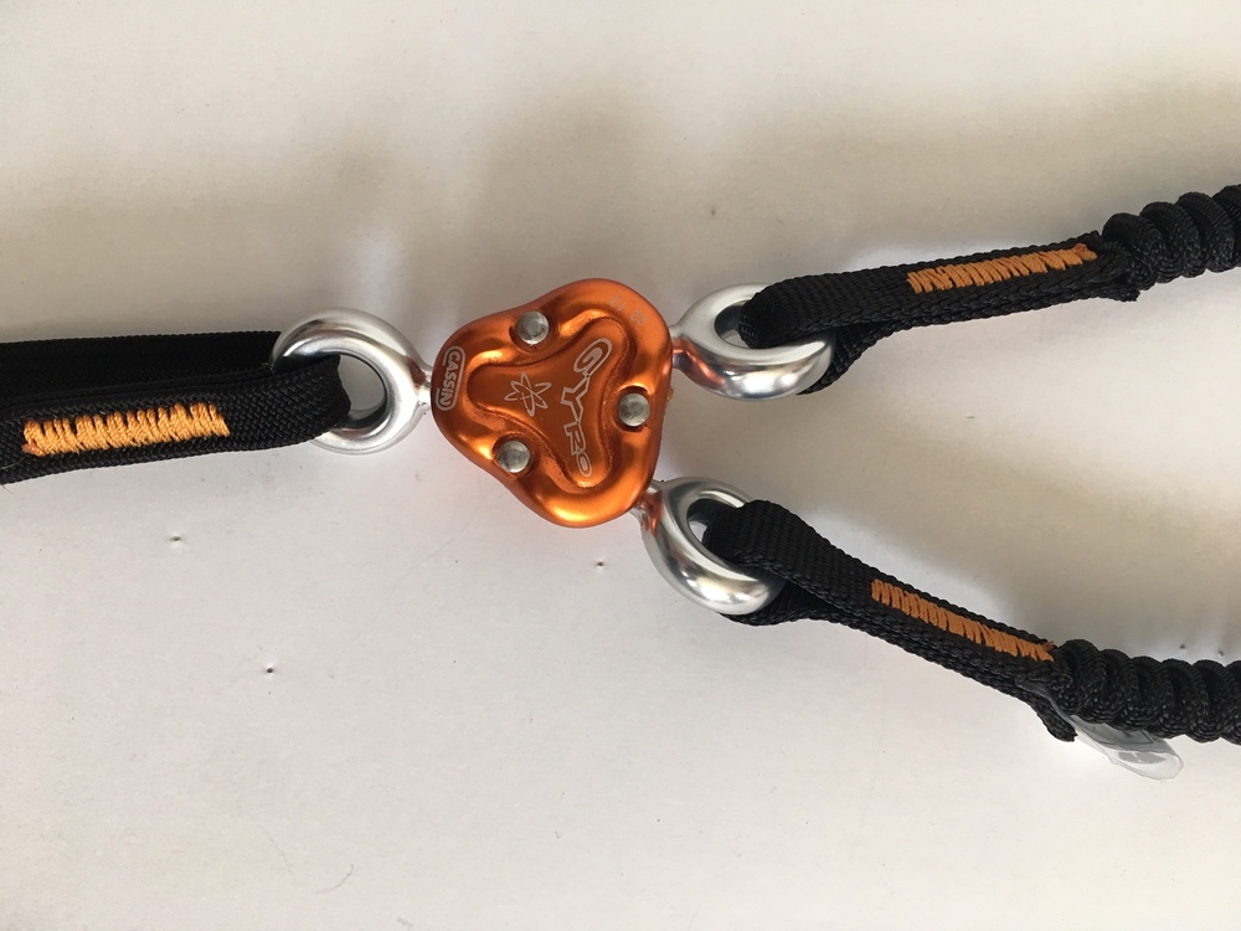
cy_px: 466
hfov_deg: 61.7
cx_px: 620
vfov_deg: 48.2
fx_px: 1040
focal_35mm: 29
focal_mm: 4.15
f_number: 2.2
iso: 40
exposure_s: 1/30
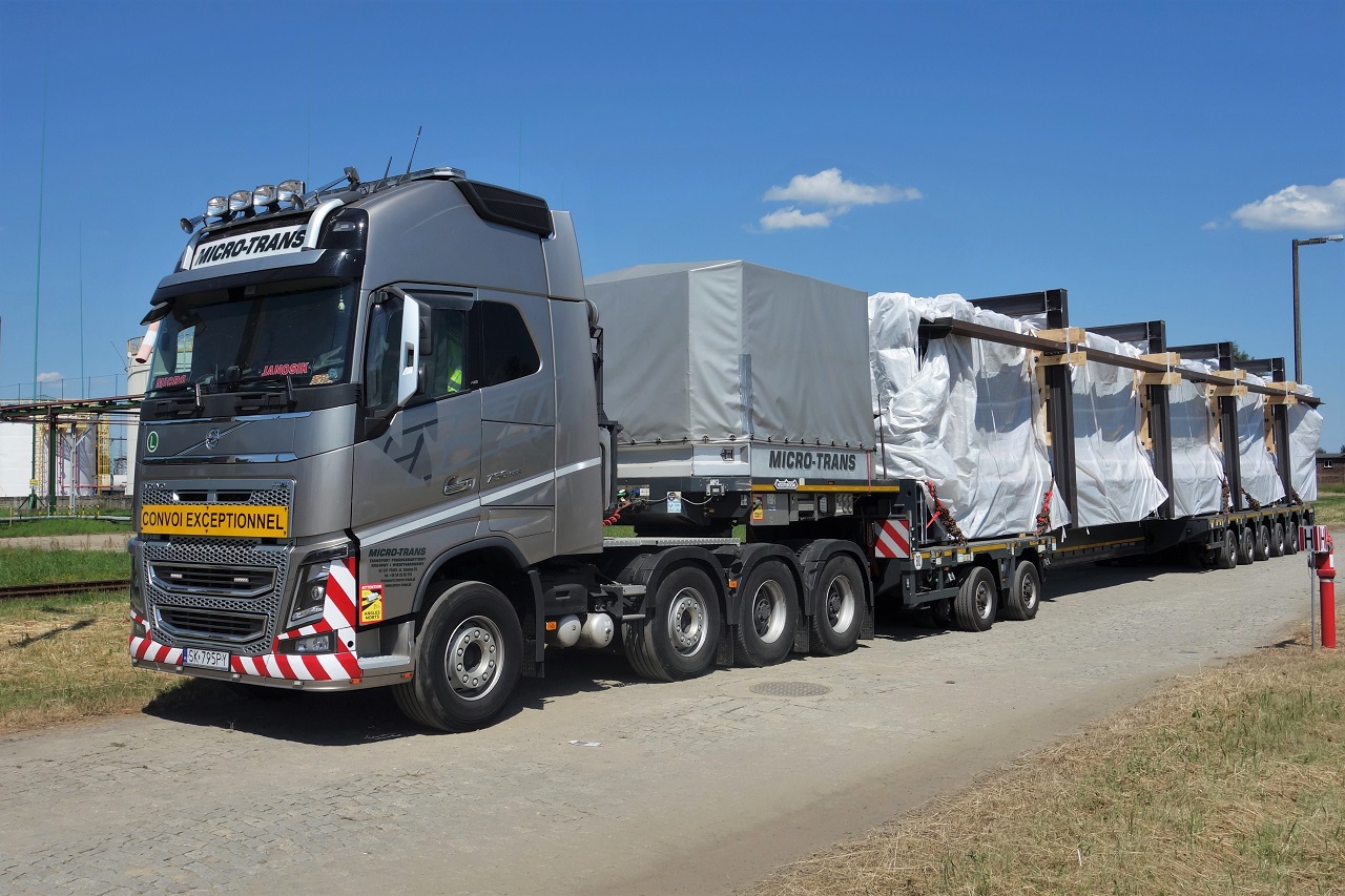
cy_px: 448
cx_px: 672
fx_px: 1046
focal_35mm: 28
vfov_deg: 46.4
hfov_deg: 65.5
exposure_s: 1/640
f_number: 6.3
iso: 125
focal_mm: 10.4
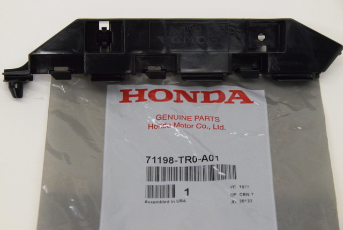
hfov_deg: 20.9
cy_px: 115
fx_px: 930
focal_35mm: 98
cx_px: 172
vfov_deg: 14.1
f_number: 10
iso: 6400
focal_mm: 65
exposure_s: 1/200
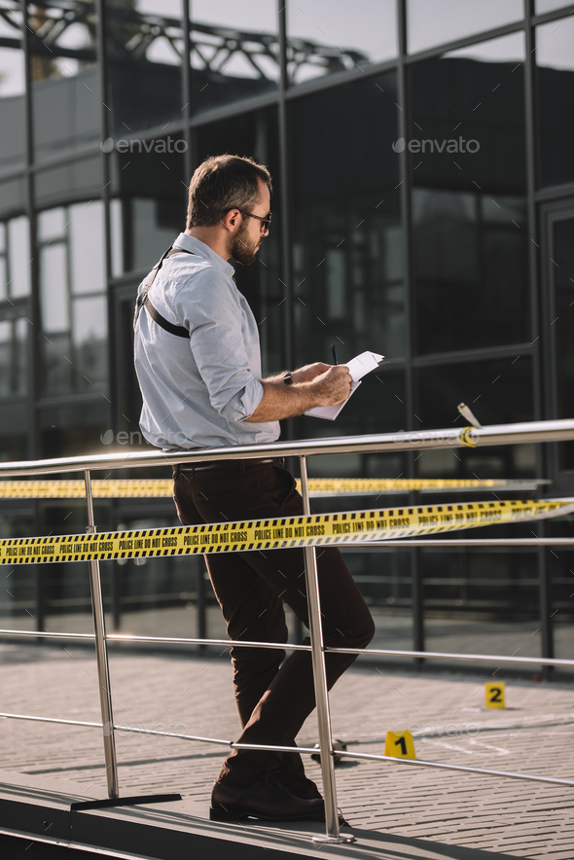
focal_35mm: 102
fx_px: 2437
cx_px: 287
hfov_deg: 13.4
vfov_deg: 20.0
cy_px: 430
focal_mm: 102
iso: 100
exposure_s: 1/800
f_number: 3.5
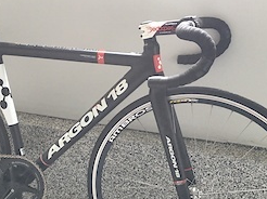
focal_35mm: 59
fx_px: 455
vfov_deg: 24.6
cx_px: 75
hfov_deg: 32.3
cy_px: 137
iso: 100
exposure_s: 1/30
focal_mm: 4.15
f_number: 2.2
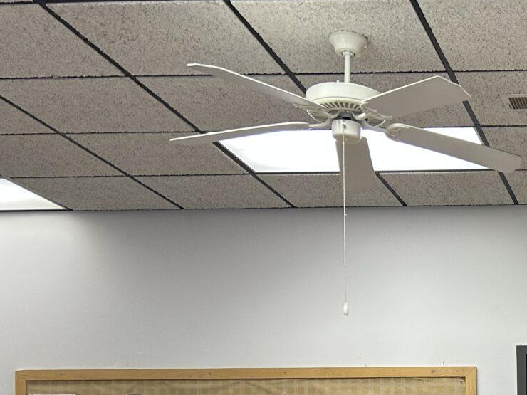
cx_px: 656
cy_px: 507
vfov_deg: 19.0
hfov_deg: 24.2
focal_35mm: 72
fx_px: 1096
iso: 64
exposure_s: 1/60
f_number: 1.5
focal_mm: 5.7
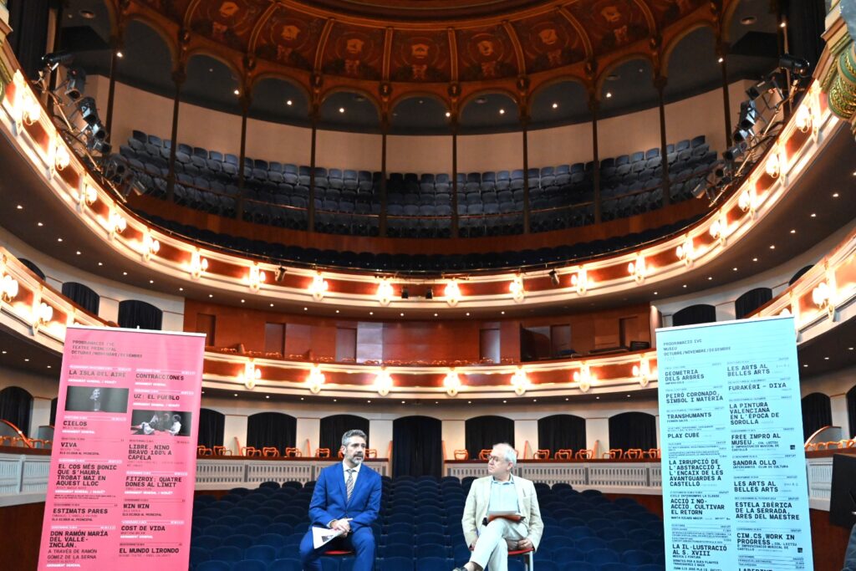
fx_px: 832
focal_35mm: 35
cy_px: 286
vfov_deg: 37.9
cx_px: 428
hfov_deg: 54.4
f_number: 4
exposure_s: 1/250
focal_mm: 35
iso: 10000
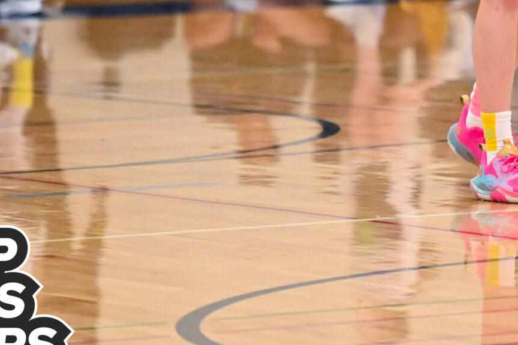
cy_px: -34
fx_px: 7234
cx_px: 499
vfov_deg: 2.7
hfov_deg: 4.1
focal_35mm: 503
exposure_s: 1/1000
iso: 5000
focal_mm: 170
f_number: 2.8
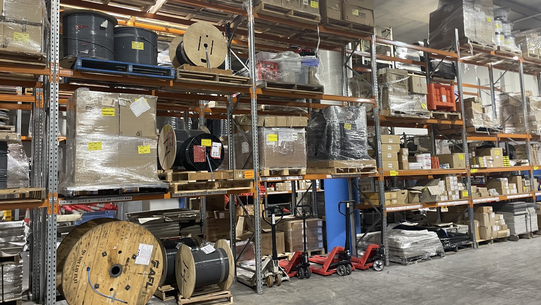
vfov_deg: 40.1
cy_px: 130
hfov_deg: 66.1
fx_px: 416
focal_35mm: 29
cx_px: 269
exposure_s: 1/50
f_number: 1.6
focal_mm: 4.2
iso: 250
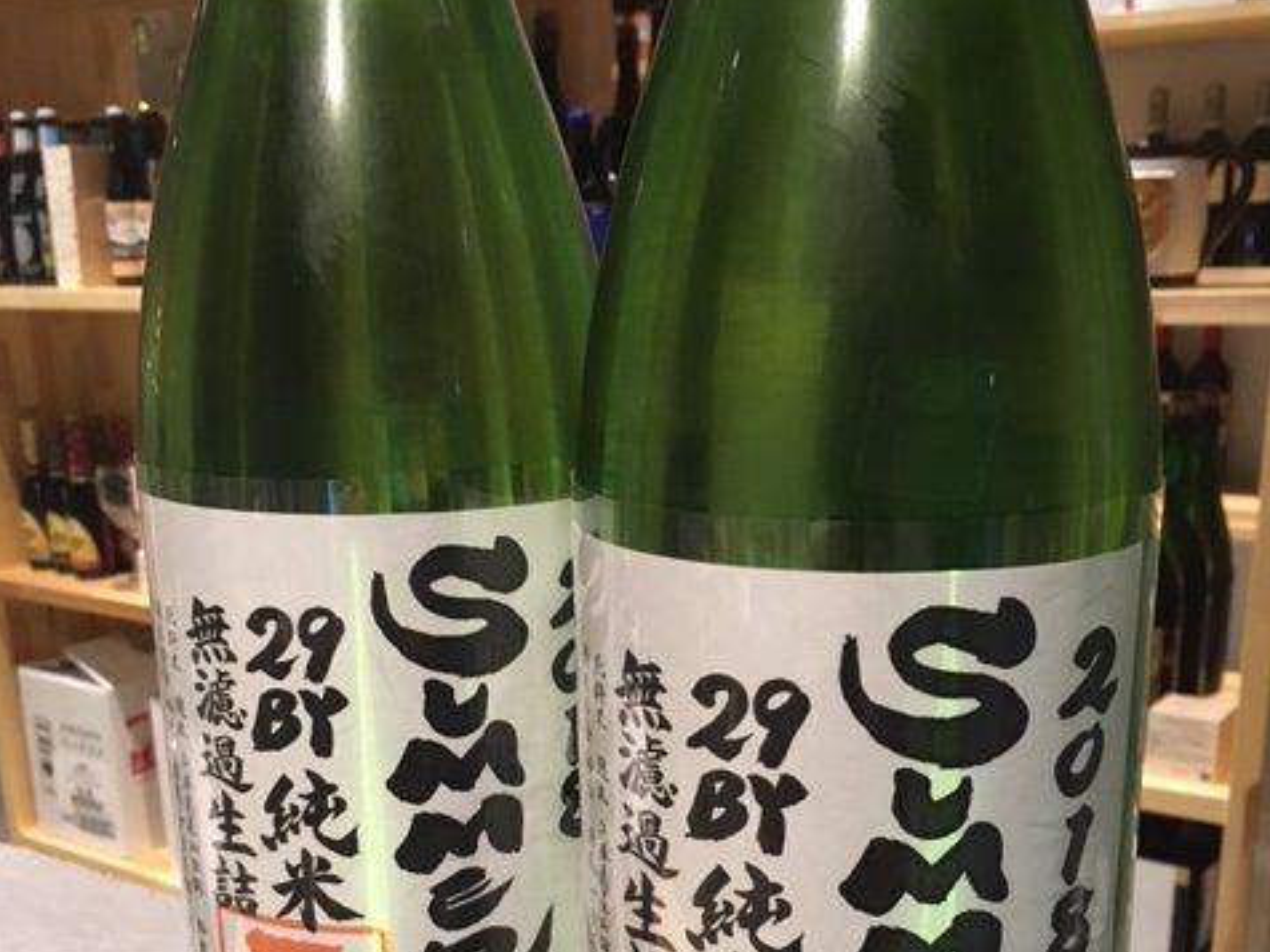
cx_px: 632
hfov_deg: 47.9
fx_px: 1431
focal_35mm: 39
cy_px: 675
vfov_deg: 36.2
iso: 200
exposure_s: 1/24
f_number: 2.2
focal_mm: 4.15
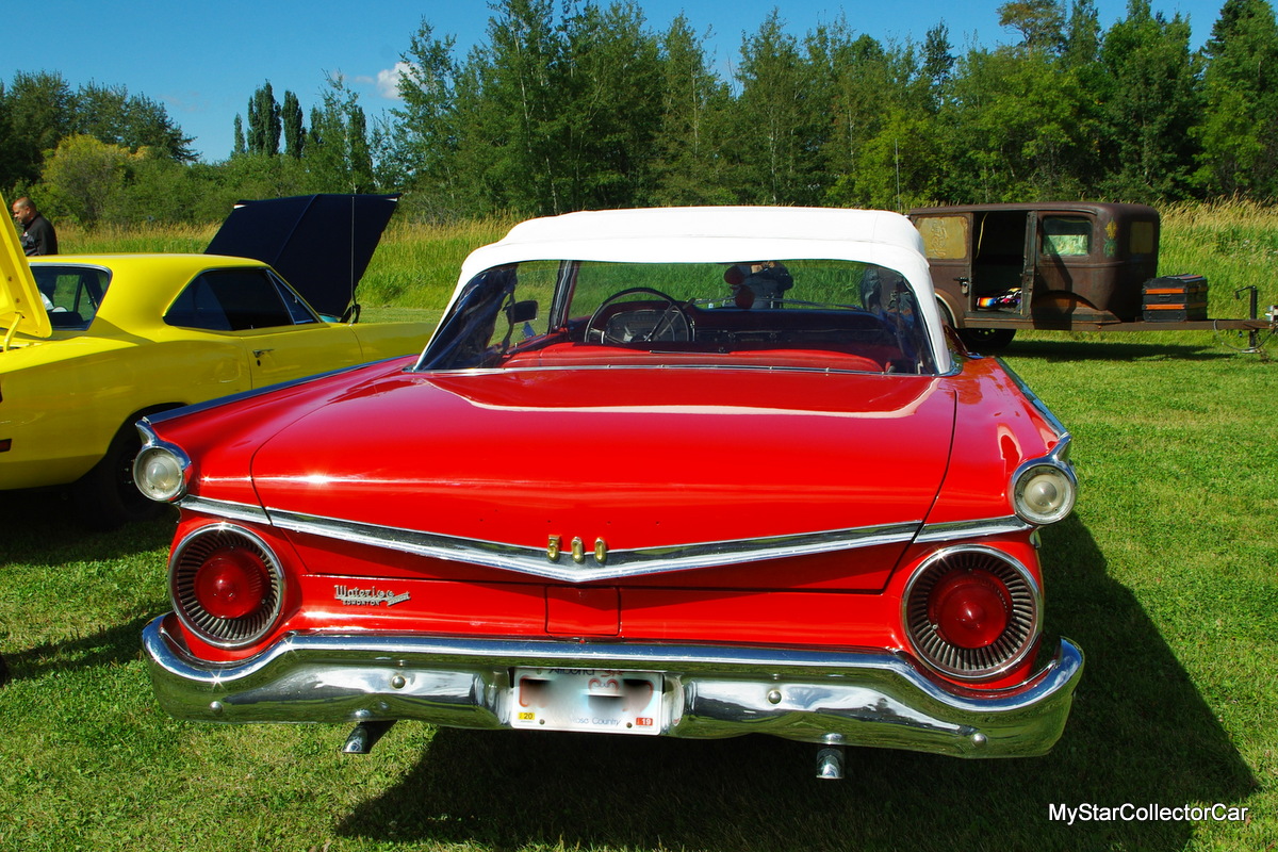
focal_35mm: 31
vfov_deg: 42.3
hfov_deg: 60.3
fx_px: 1100
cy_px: 426
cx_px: 639
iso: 100
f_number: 9.5
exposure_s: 1/180
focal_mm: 21.25
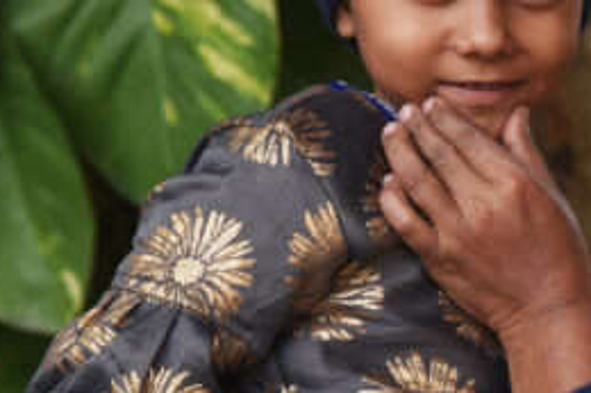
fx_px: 4544
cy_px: 200
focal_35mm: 277
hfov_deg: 7.4
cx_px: 648
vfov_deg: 5.0
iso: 250
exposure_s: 1/125
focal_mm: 120
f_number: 5.6
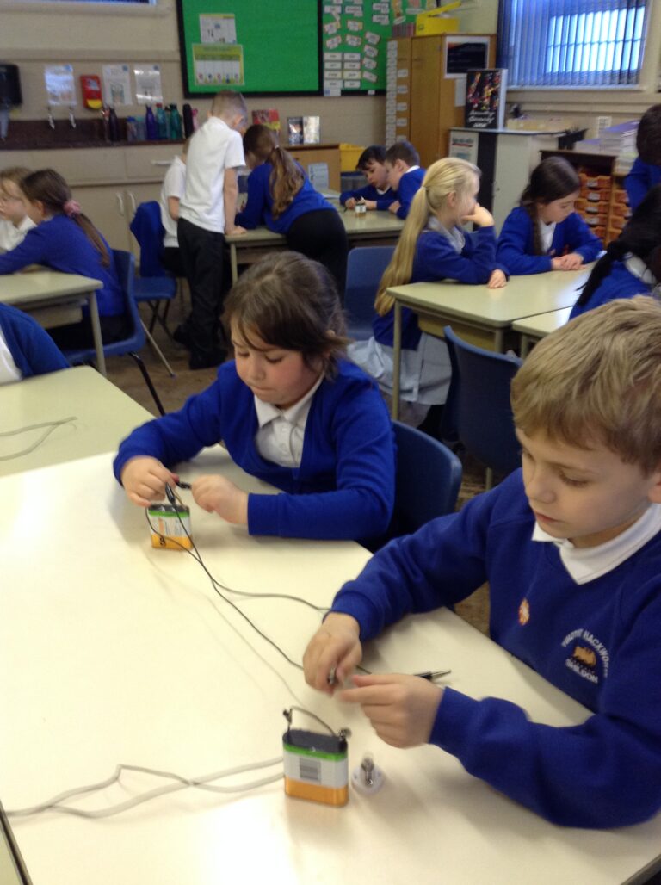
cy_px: 442
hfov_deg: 42.8
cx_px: 330
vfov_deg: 55.4
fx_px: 842
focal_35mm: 33
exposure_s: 1/24
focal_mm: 3.3
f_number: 2.4
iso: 100
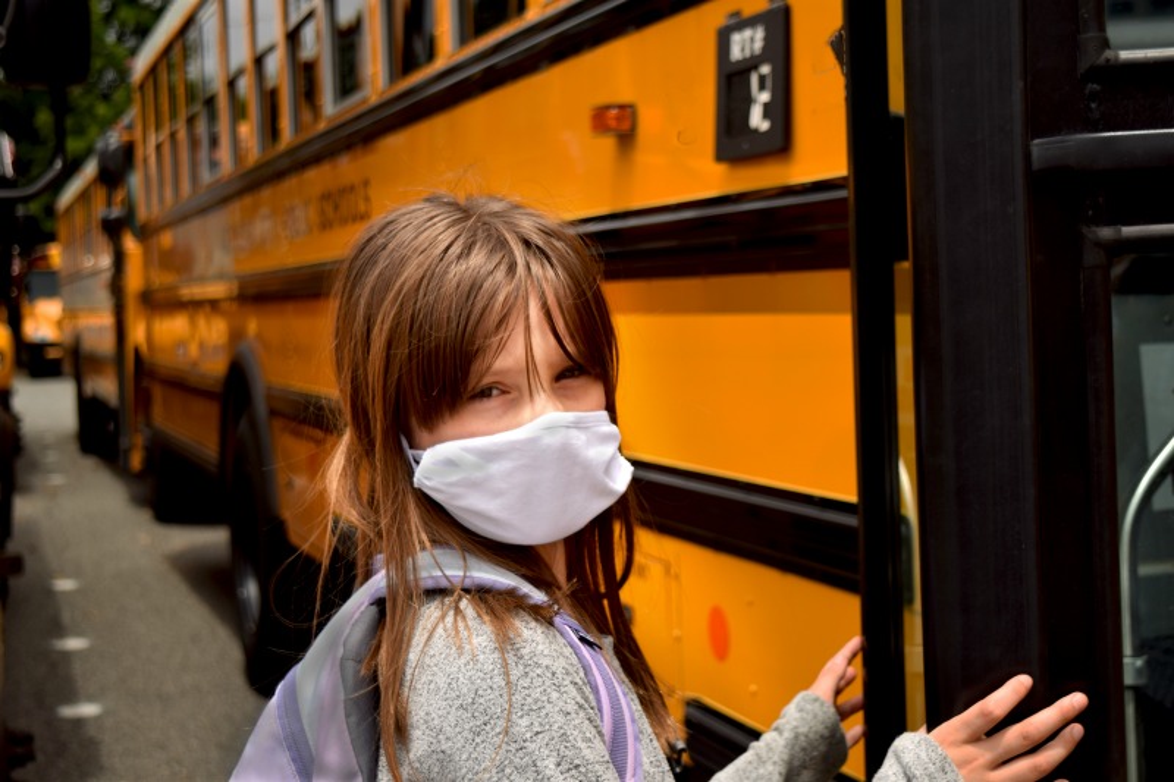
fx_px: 1956
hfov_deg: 33.4
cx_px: 587
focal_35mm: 60
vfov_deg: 22.6
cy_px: 391
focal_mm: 40
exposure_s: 1/800
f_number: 5
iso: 100
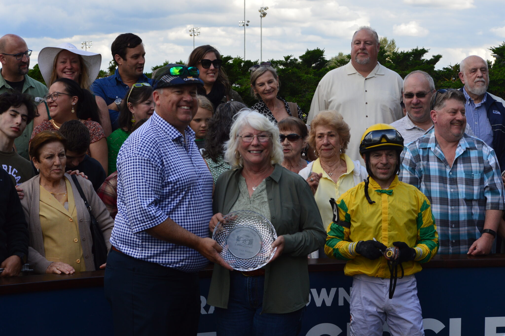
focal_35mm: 82
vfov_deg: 16.5
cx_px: 252
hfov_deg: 24.6
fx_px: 1156
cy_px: 168
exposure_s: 1/250
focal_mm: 55
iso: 400
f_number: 10
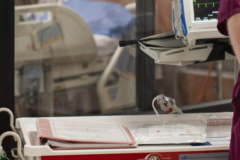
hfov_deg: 14.0
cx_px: 180
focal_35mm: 146
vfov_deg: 9.3
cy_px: -35
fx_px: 973
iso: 800
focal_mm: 50
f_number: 2.8
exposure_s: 1/200
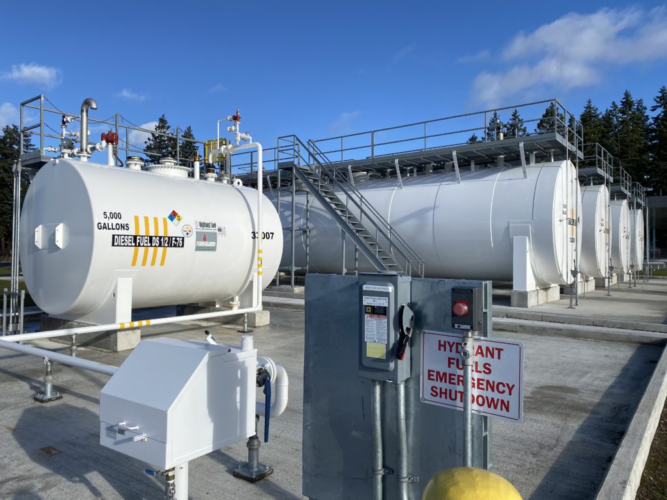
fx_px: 501
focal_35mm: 26
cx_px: 334
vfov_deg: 53.1
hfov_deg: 67.3
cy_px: 250
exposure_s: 1/3984
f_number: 1.8
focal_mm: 4.25
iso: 32
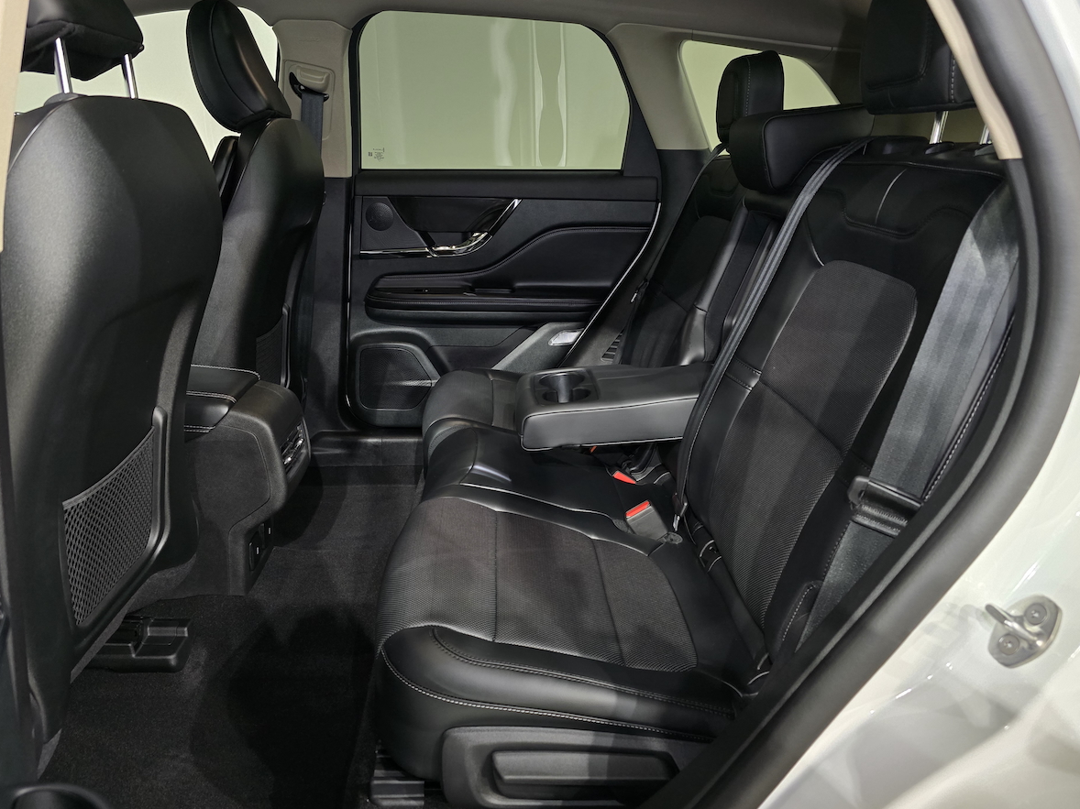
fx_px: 780
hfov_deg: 69.4
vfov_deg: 54.9
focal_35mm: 25
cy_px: 399
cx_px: 523
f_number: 1.7
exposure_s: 1/60
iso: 800
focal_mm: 6.3
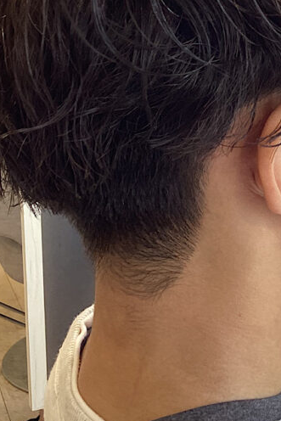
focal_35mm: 65
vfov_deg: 30.7
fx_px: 760
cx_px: 247
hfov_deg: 20.6
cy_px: 138
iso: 64
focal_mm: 3.3
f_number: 2.4
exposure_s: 1/100
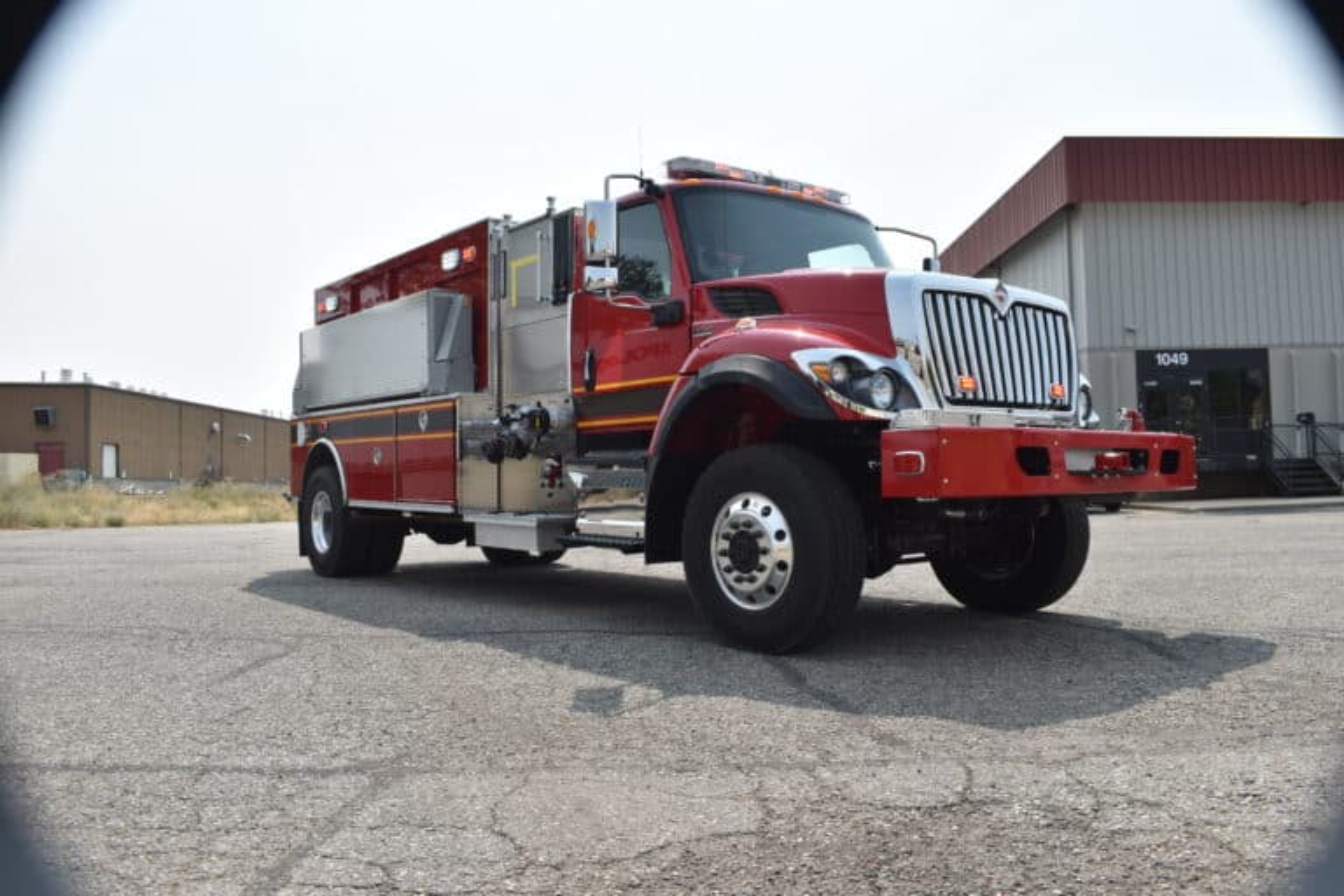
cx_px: 672
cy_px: 448
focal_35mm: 27
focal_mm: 18
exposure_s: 1/500
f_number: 6.3
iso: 100
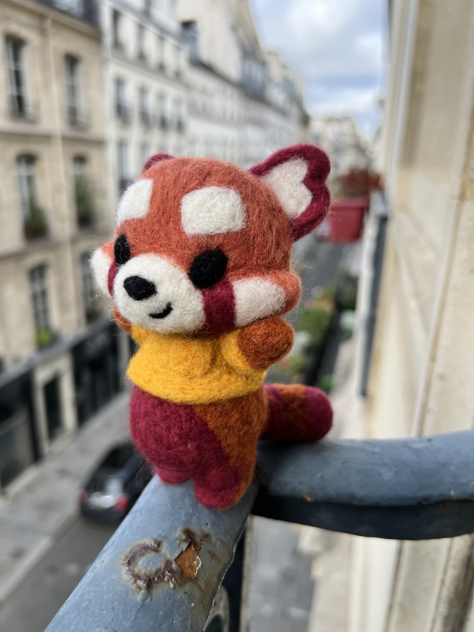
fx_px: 475
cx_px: 237
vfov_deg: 67.3
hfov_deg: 53.1
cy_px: 316
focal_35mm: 26
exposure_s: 1/581
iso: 50
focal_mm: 5.7
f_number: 1.5
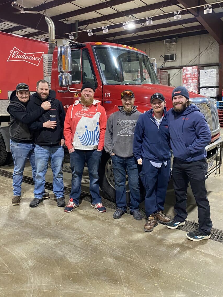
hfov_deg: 46.7
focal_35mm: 30
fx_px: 258
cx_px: 103
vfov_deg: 59.9
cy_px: 137
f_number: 1.8
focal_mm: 4.25
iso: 500
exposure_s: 1/42
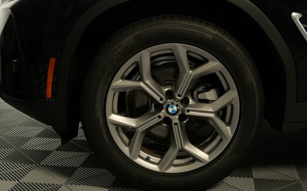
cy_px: 85
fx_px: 401
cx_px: 159
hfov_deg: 41.8
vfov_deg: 26.8
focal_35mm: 48
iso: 200
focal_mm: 20
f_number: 4.5
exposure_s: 1/200
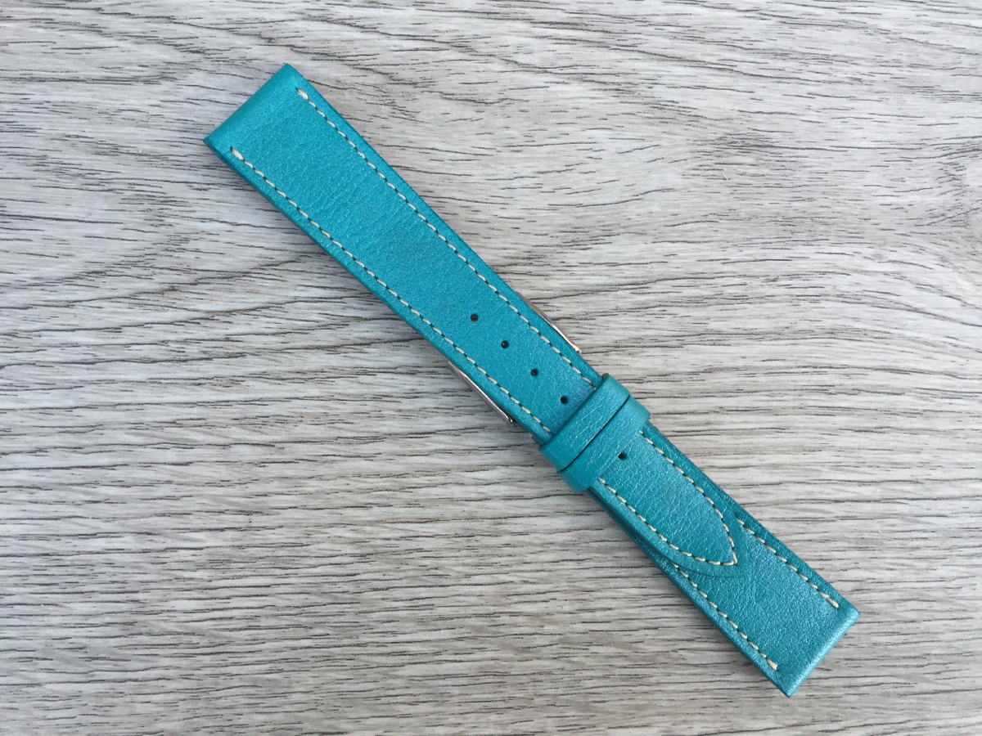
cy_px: 368
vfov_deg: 48.2
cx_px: 491
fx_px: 823
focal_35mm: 29
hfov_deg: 61.7
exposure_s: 1/33
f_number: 2.2
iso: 100
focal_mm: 4.15
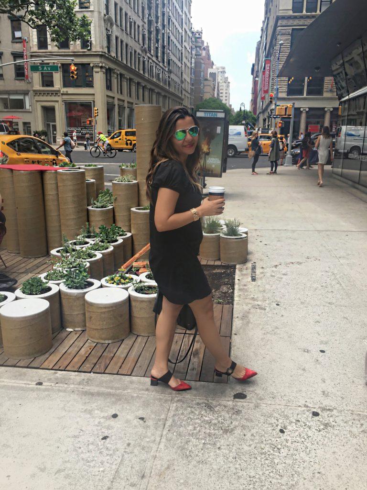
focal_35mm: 29
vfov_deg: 61.7
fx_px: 410
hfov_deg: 48.2
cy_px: 245
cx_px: 184
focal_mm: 4.15
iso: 25
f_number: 2.2
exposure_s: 1/427
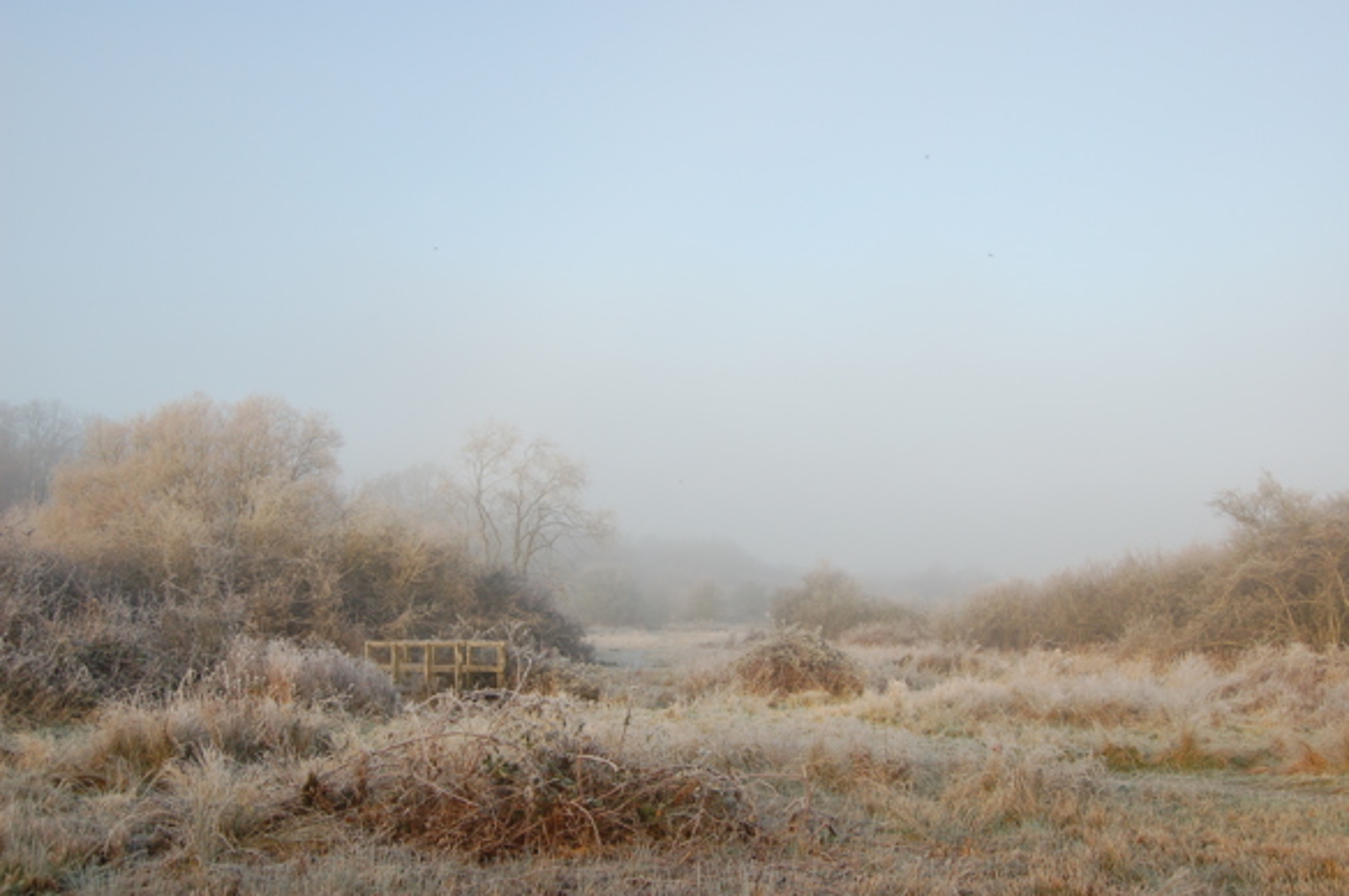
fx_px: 1347
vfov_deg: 36.8
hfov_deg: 53.2
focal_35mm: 36
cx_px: 674
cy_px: 448
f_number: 8
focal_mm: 24
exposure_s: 1/250
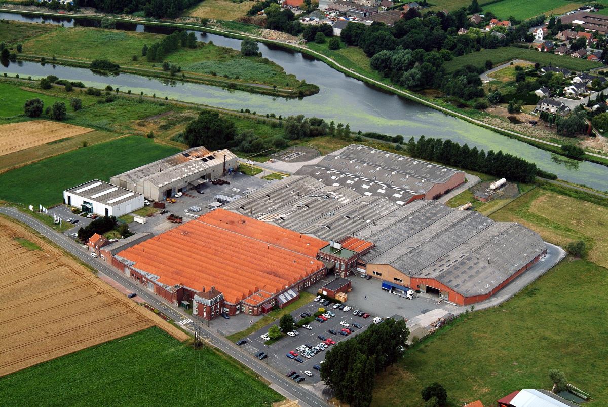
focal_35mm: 66
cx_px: 304
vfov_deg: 20.7
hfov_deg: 30.5
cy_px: 204
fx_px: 1116
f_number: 9.5
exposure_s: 1/750
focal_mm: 44
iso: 400
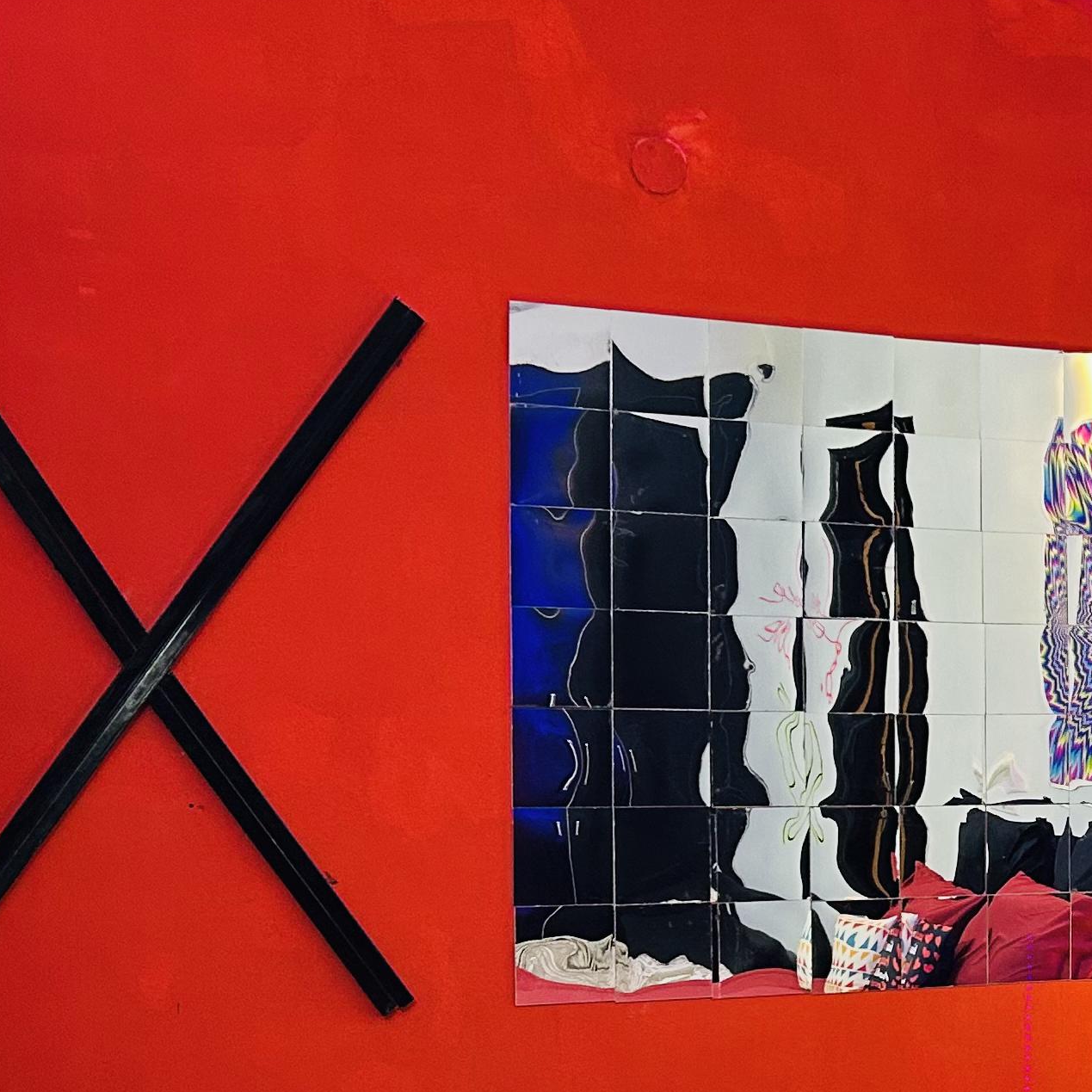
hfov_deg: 22.2
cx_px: 1247
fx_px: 2605
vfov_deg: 23.3
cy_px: 890
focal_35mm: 73
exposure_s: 1/50
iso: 160
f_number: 1.5
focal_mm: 5.7
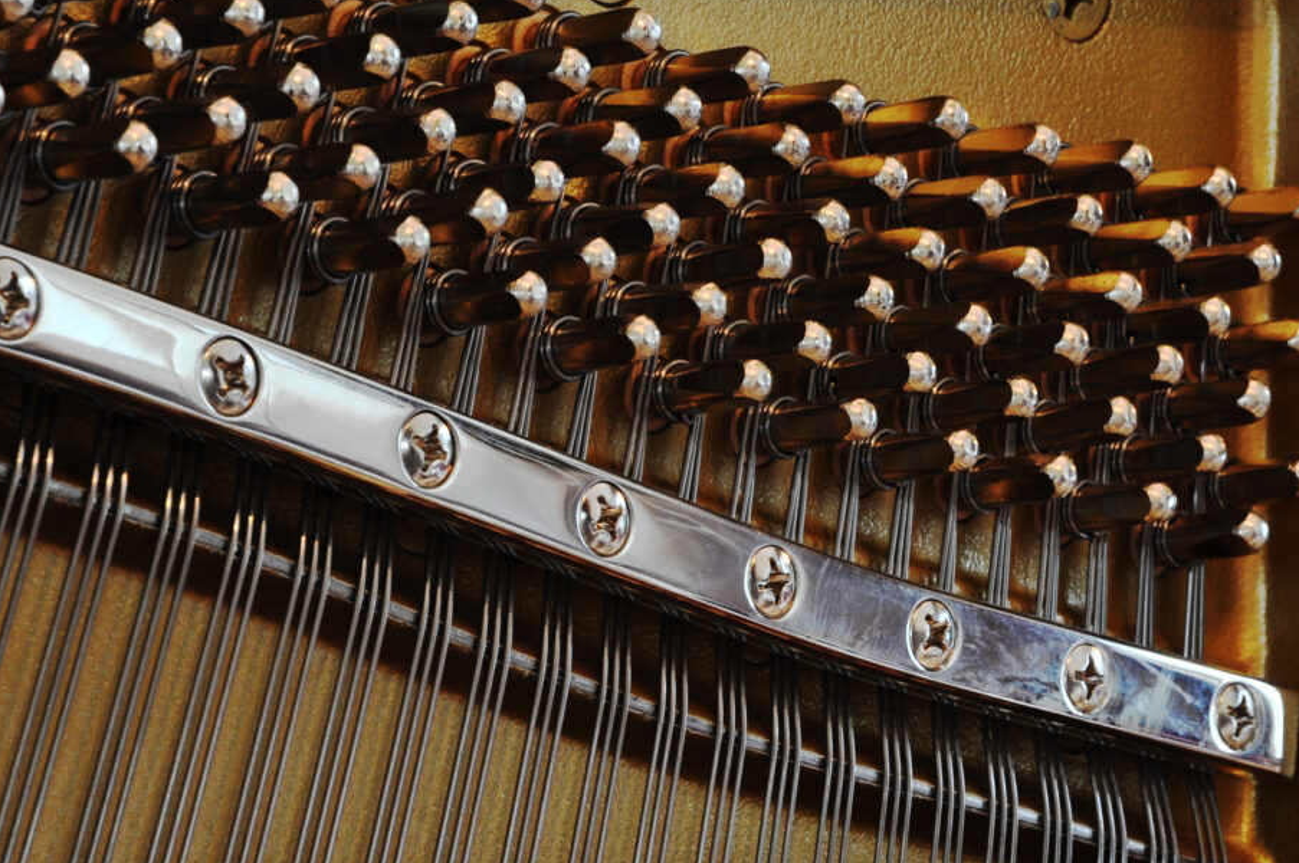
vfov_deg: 6.3
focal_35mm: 217
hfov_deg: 9.5
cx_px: 839
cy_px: 644
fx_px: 7816
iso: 200
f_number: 14
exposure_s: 3
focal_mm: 85
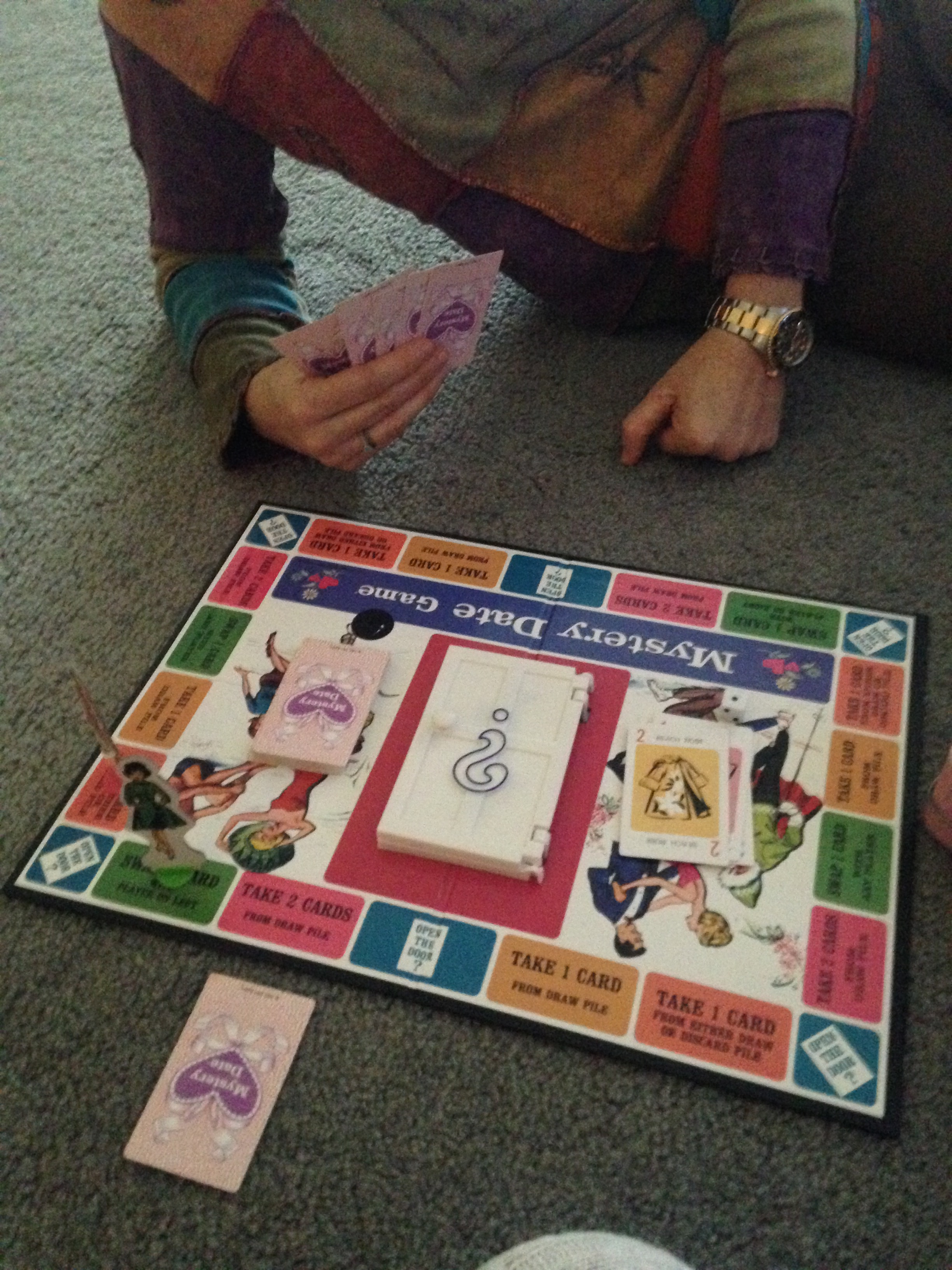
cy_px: 635
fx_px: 1210
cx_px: 476
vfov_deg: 55.4
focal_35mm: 33
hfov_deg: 42.9
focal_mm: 4.12
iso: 800
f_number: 2.4
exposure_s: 1/15
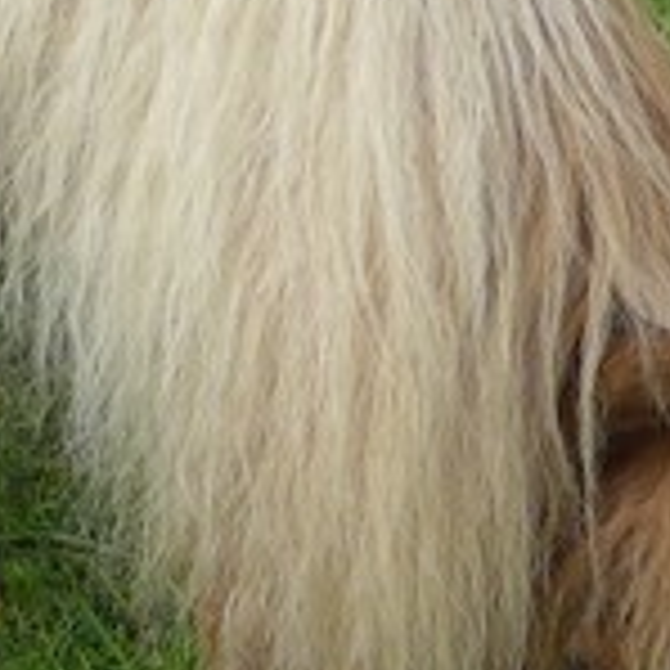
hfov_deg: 6.2
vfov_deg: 6.4
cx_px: -681
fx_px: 6000
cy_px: 144
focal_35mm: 274
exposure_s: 1/1000
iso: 80
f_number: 2.8
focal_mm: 7.9
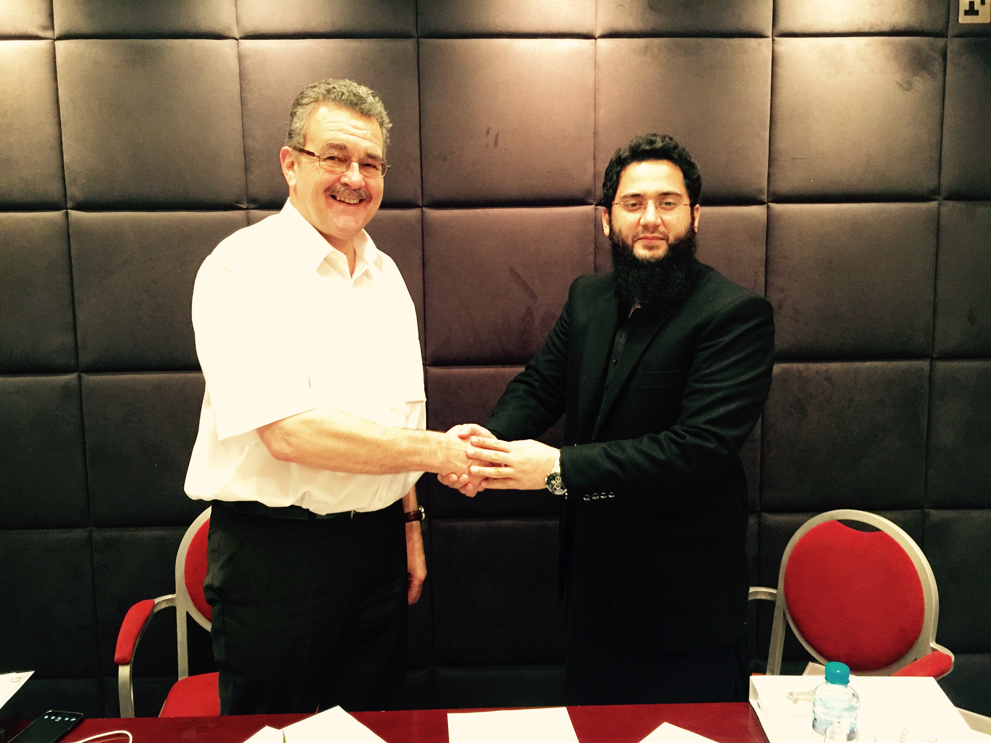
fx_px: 830
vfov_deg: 48.2
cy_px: 372
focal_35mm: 29
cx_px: 496
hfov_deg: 61.7
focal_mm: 4.15
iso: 125
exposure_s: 1/15
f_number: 2.2
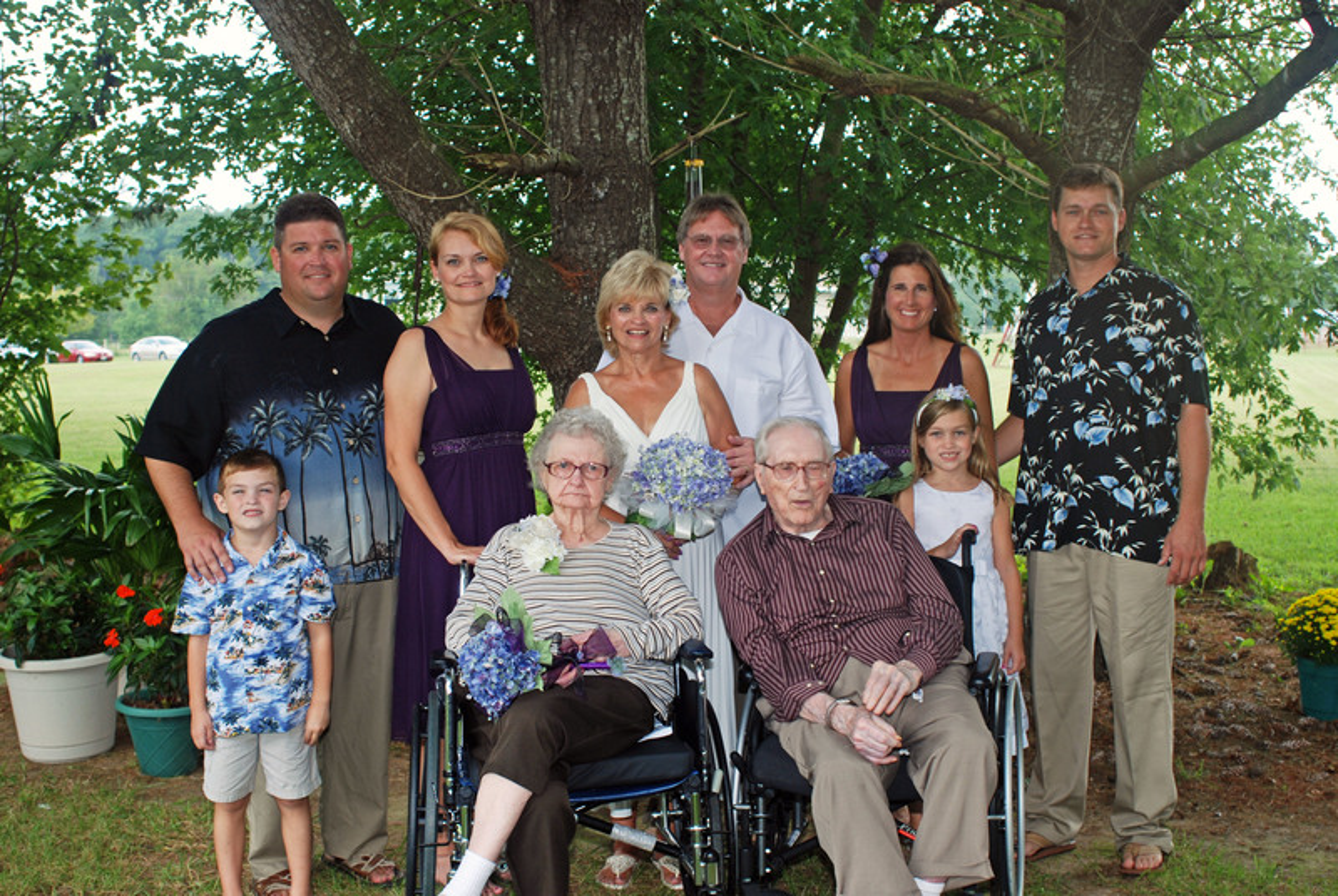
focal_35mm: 42
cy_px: 448
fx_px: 1563
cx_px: 669
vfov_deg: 32.0
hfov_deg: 46.3
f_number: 4
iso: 110
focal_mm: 28
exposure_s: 1/125
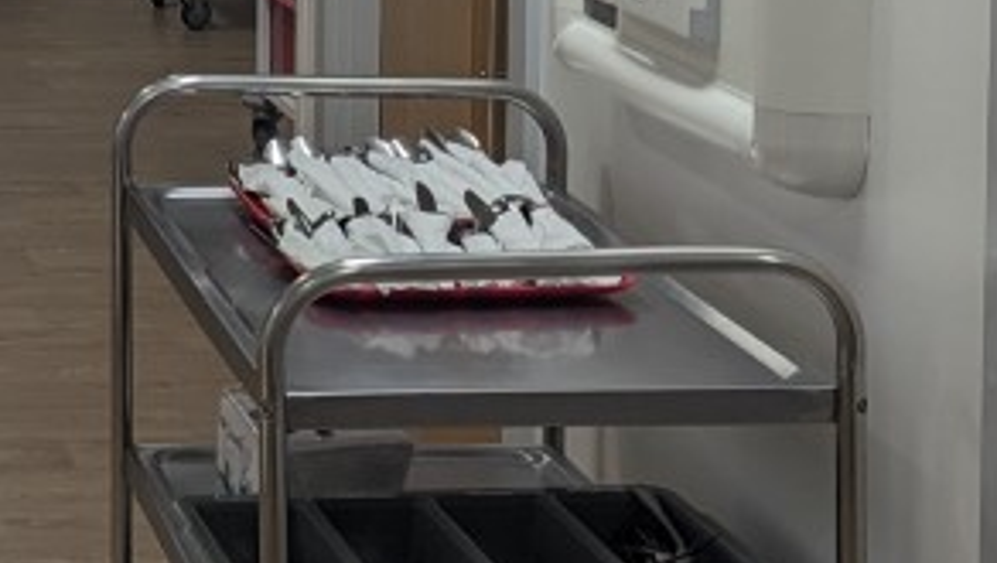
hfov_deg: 18.6
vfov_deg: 10.9
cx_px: -289
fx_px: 2832
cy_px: -314
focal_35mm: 107
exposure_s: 1/127
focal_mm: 6.81
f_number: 1.85
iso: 41
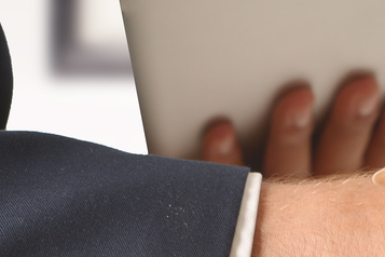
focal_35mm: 260
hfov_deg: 7.9
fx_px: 2780
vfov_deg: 5.3
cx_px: 287
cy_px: 276
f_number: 6.3
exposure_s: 1/125
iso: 100
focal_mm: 55
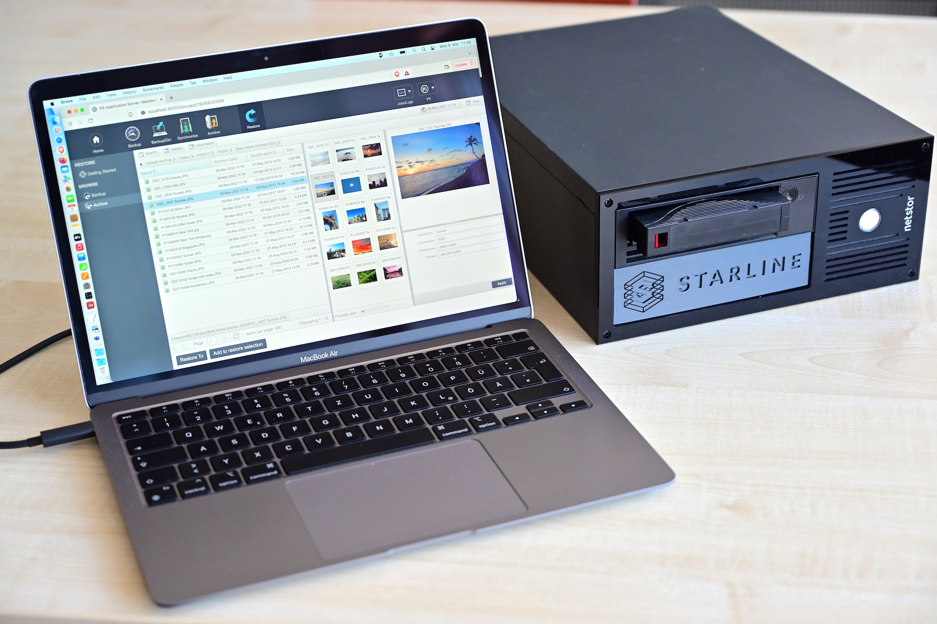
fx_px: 1509
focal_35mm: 58
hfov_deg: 34.5
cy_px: 312
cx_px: 468
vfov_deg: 23.4
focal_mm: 58
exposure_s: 1/125
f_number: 4
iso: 1000
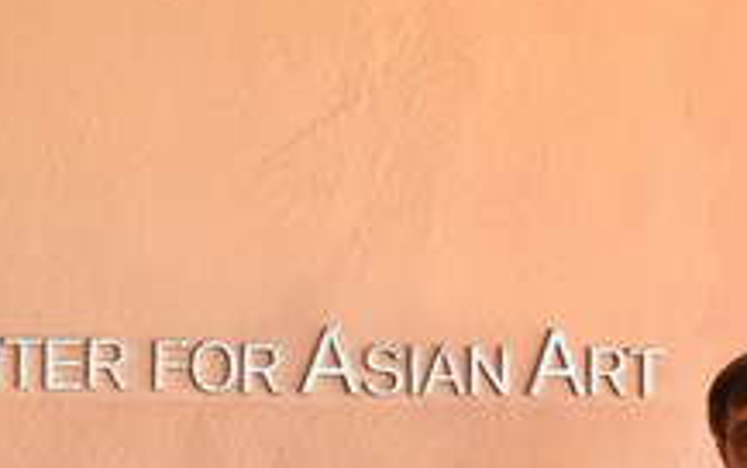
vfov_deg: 22.1
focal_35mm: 57
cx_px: 460
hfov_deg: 35.5
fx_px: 1161
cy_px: 444
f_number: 2.2
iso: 40
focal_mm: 4.15
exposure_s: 1/120
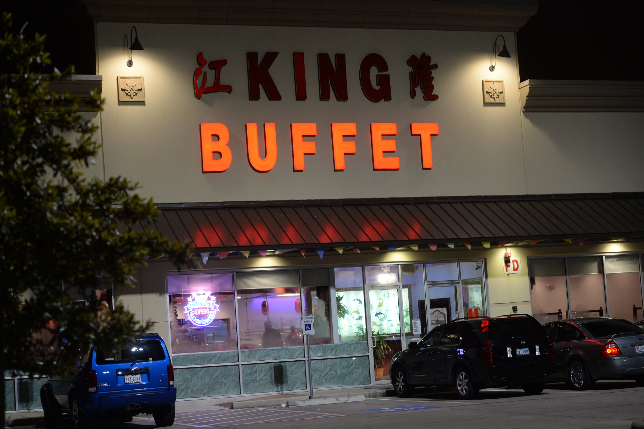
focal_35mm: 70
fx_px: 1251
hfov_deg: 28.9
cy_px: 214
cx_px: 322
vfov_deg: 19.4
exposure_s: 1/100
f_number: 3.5
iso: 1250
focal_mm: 70
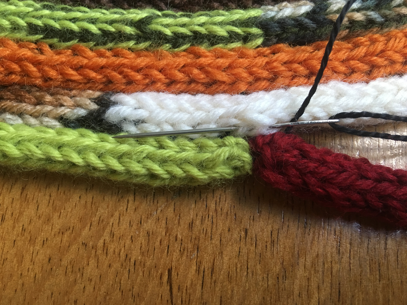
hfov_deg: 61.7
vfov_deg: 48.2
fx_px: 341
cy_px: 152
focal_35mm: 29
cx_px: 204
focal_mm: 4.15
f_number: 2.2
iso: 64
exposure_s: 1/17
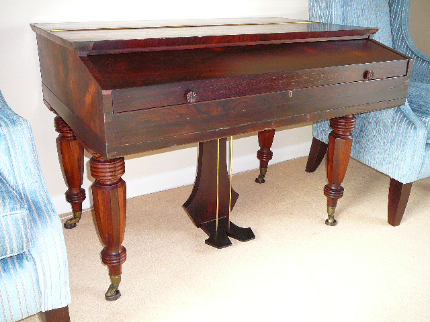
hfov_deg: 52.6
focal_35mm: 35
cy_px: 161
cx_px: 215
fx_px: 435
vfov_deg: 40.7
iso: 200
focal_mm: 5.2
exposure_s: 1/30
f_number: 2.8
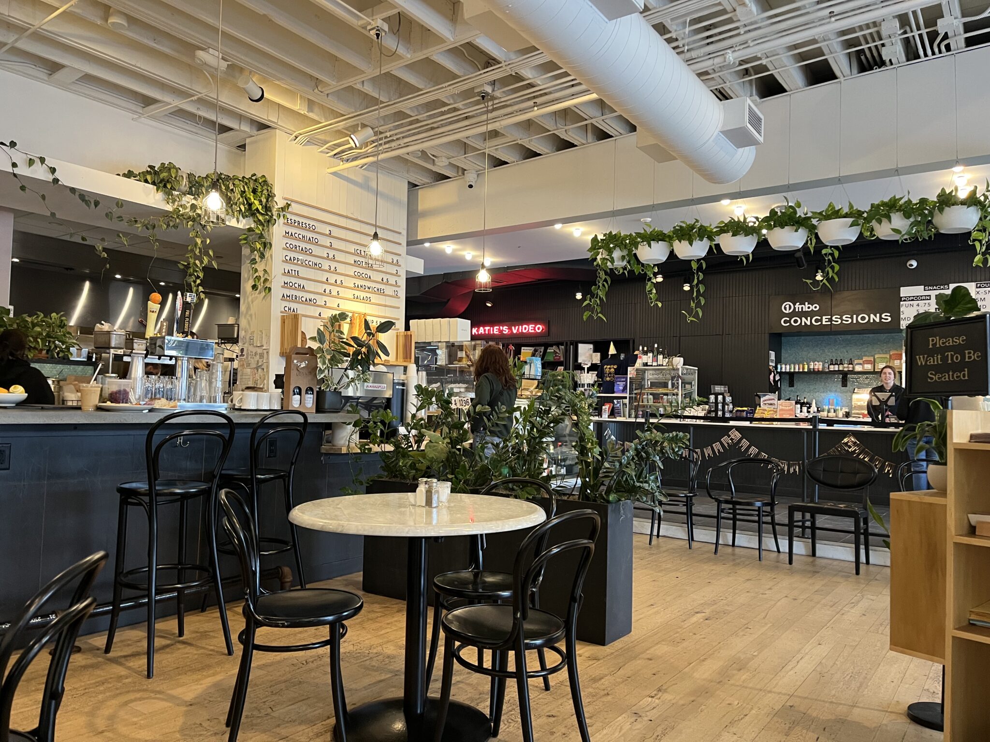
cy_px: 371
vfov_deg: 53.1
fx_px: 744
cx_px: 495
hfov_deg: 67.3
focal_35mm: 26
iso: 320
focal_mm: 5.1
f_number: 1.6
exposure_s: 1/60
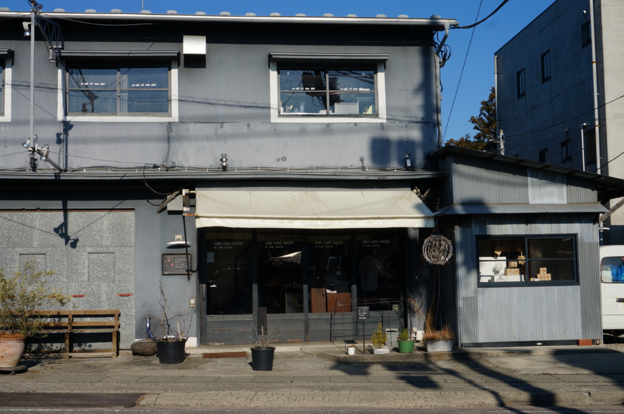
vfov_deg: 27.2
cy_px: 207
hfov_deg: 40.0
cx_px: 312
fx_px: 857
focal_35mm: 50
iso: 100
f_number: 13
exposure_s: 1/200
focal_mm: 33
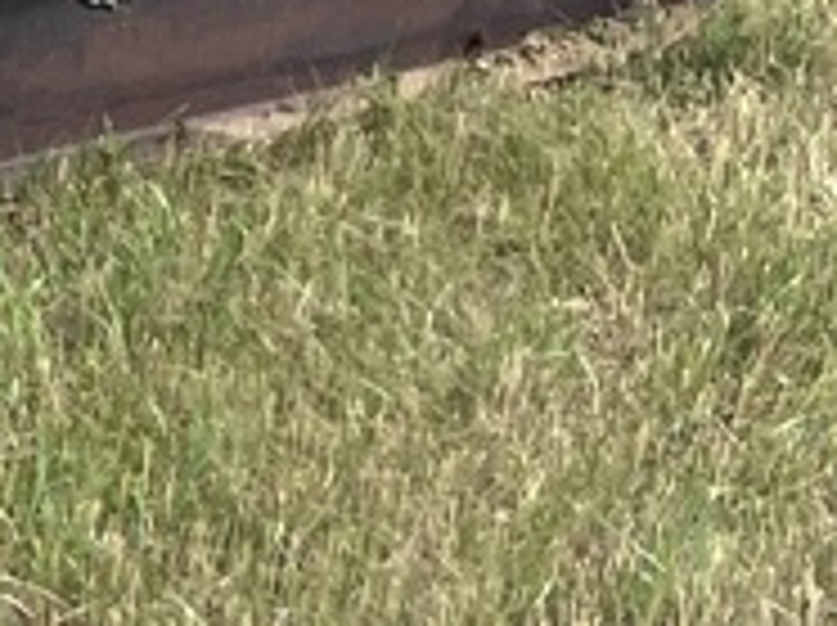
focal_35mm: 206
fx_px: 4975
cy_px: 185
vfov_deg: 7.2
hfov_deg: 7.6
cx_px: -2149
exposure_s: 1/1012
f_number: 1.8
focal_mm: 3.99
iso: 32
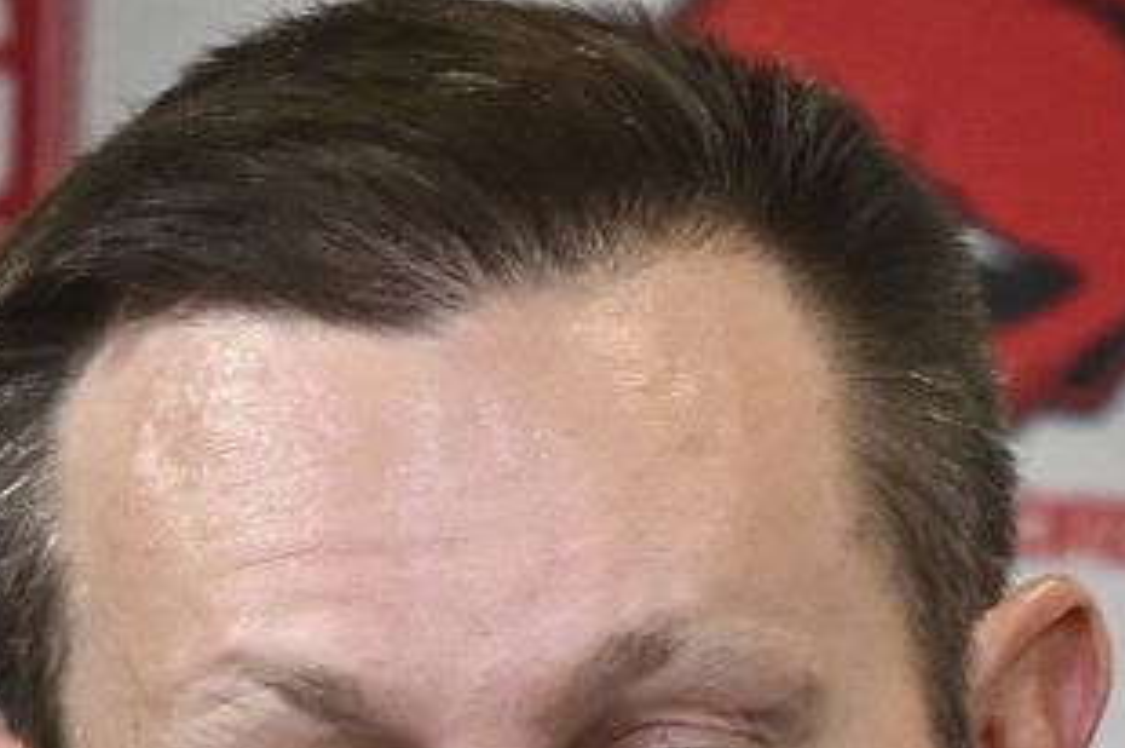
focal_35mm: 1210
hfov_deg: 1.7
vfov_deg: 1.1
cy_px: 2093
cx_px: 2529
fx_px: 37772
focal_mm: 122
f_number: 3.5
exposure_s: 1/200
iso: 1250
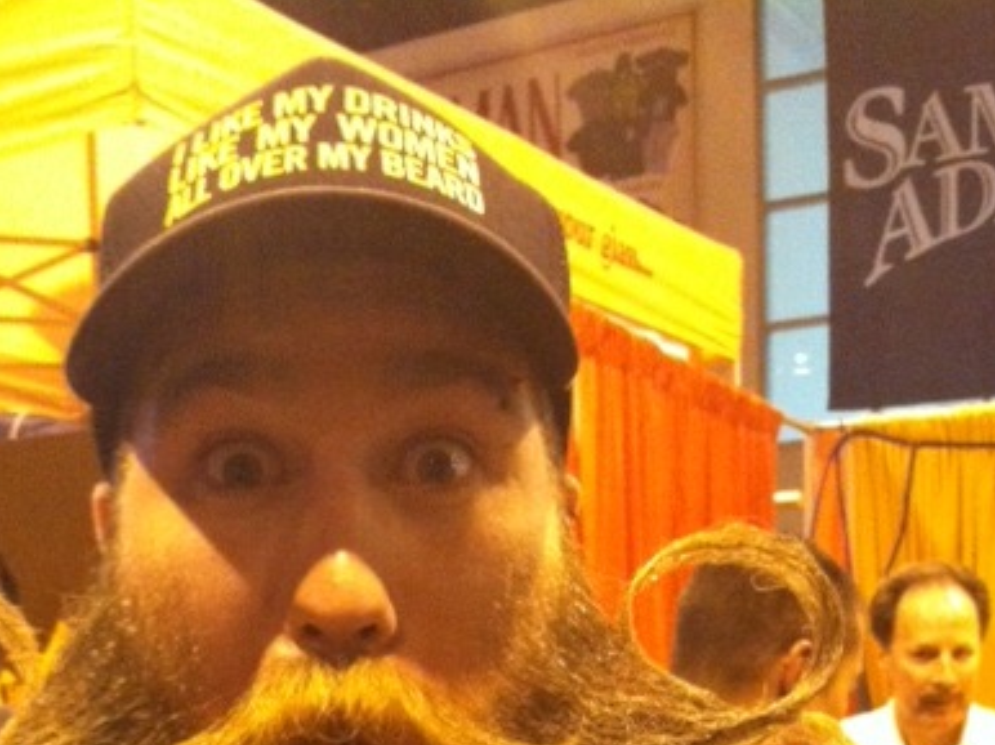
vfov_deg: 23.6
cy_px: 822
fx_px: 1666
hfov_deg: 33.2
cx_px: 443
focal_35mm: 58
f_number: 2.8
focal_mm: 3.85
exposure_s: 1/15
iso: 640
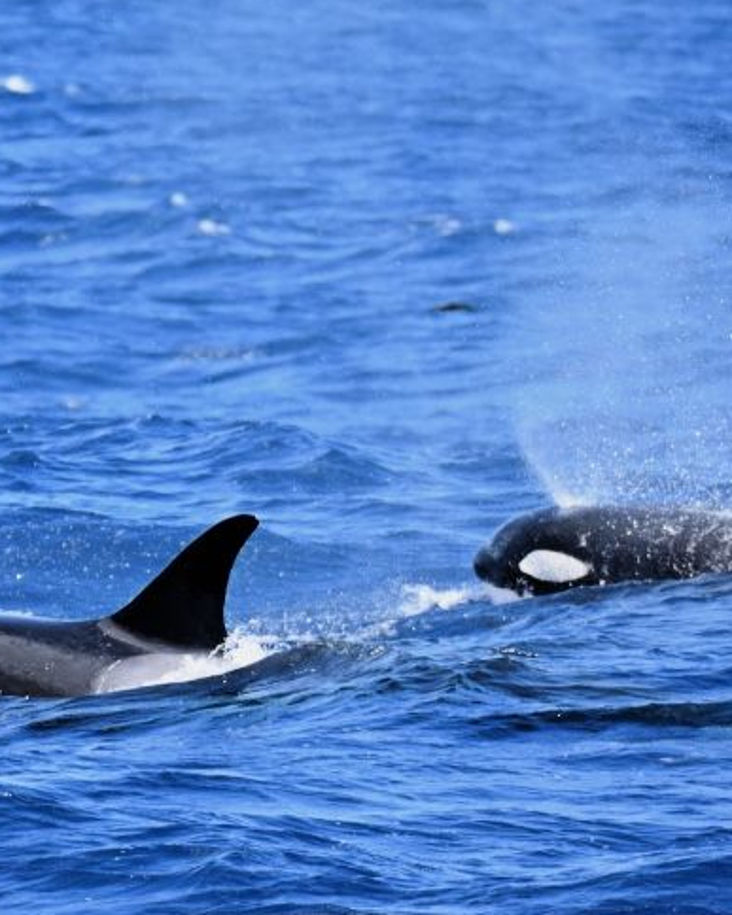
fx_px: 17012
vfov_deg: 3.1
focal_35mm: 628
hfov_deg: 2.5
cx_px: 131
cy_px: 438
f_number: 5.6
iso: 400
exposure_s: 1/1250
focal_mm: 270
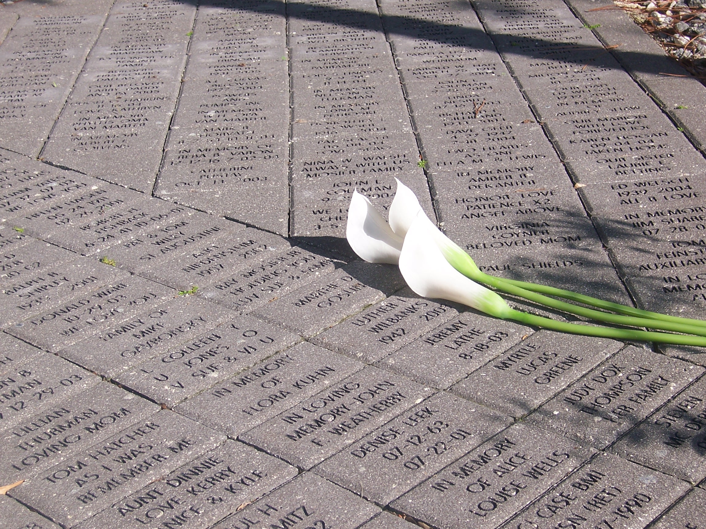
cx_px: 353
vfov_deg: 20.2
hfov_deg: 26.7
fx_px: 1489
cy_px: 264
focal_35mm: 73
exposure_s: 1/250
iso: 80
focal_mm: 12.1
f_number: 4.8
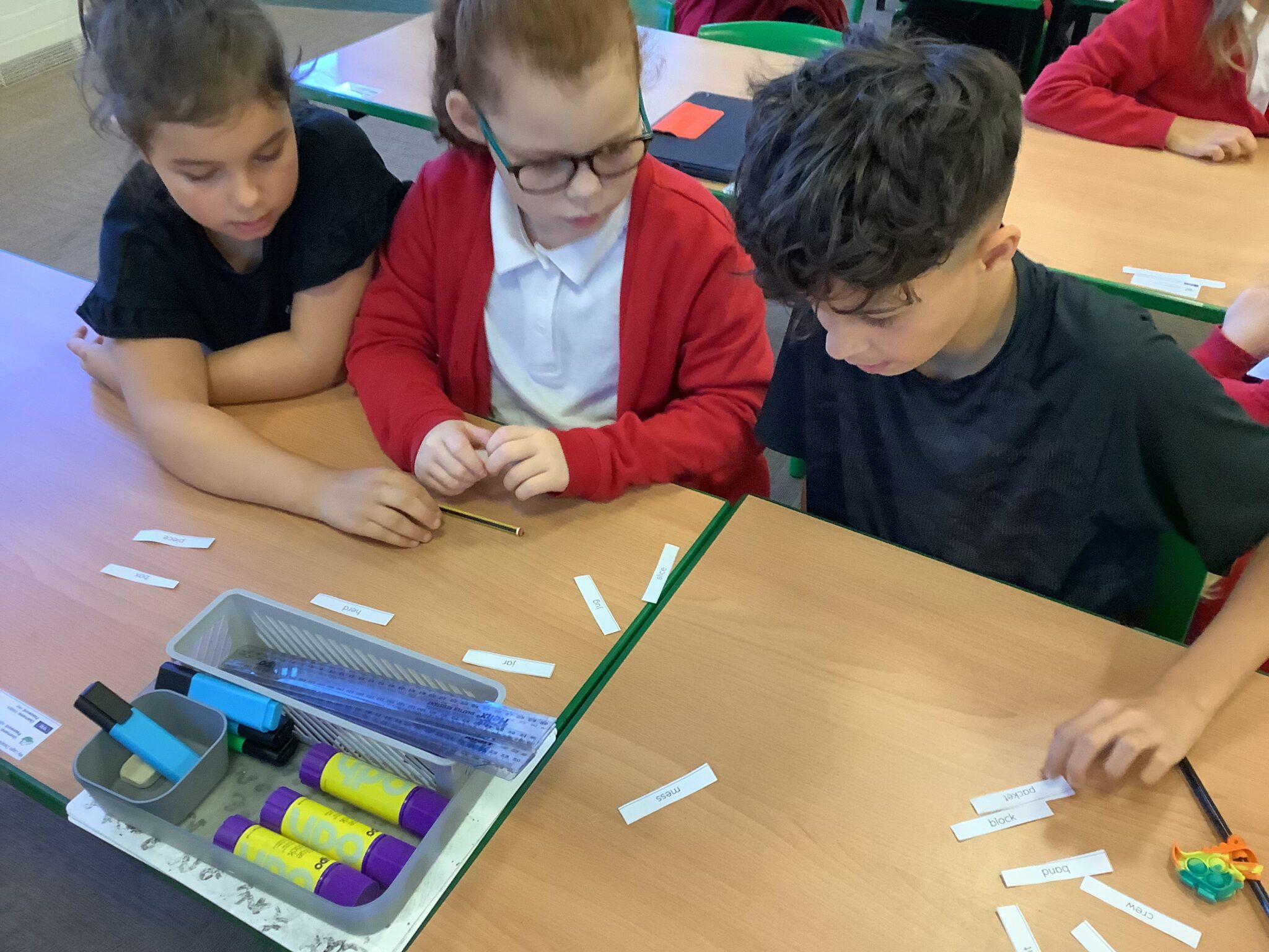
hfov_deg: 58.4
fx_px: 1136
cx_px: 634
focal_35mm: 31
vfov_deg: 45.4
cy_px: 476
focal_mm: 3.3
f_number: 2.4
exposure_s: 1/50
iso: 320
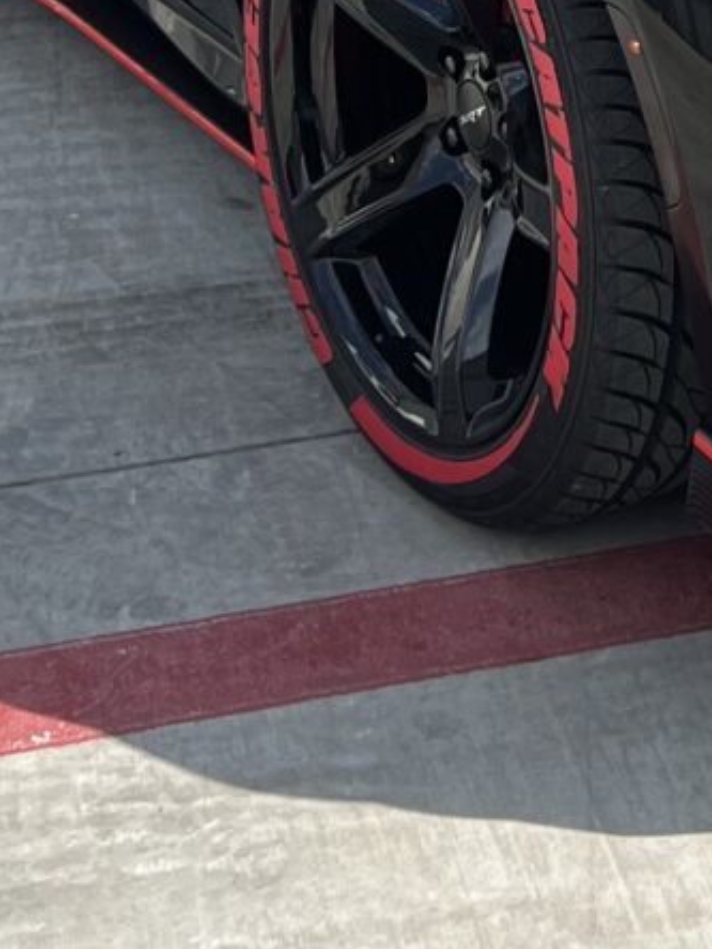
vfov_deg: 14.6
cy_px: -710
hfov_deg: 12.0
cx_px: 917
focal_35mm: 120
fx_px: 3291
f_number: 1.5
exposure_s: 1/3165
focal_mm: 5.7
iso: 50
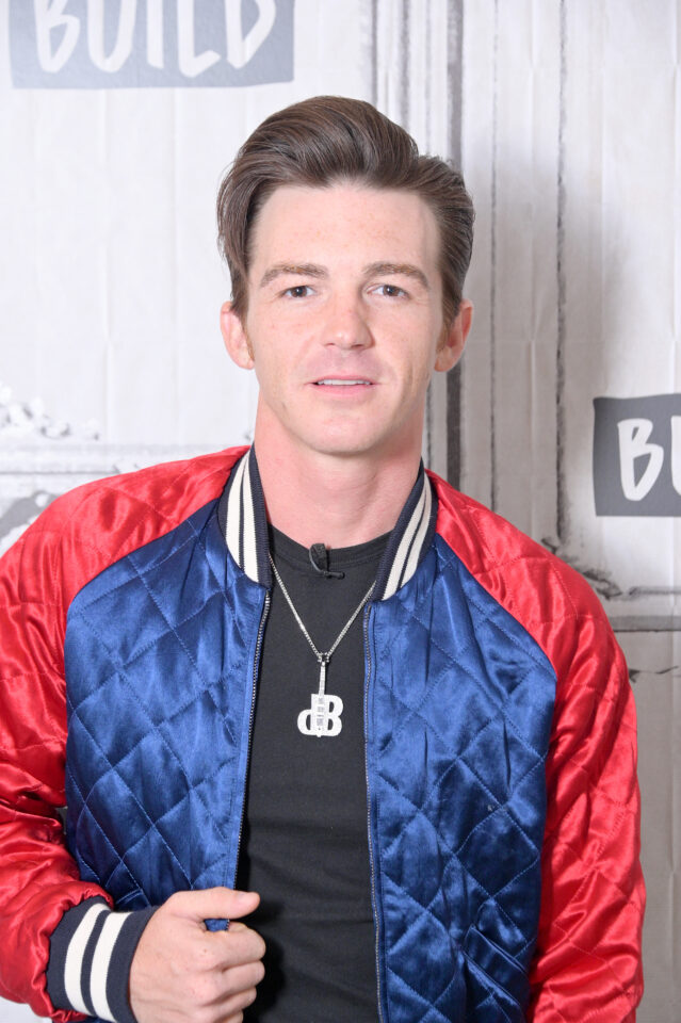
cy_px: 512
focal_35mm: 105
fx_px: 2982
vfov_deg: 19.5
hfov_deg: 13.0
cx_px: 340
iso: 2000
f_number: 5.6
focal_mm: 105
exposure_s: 1/200
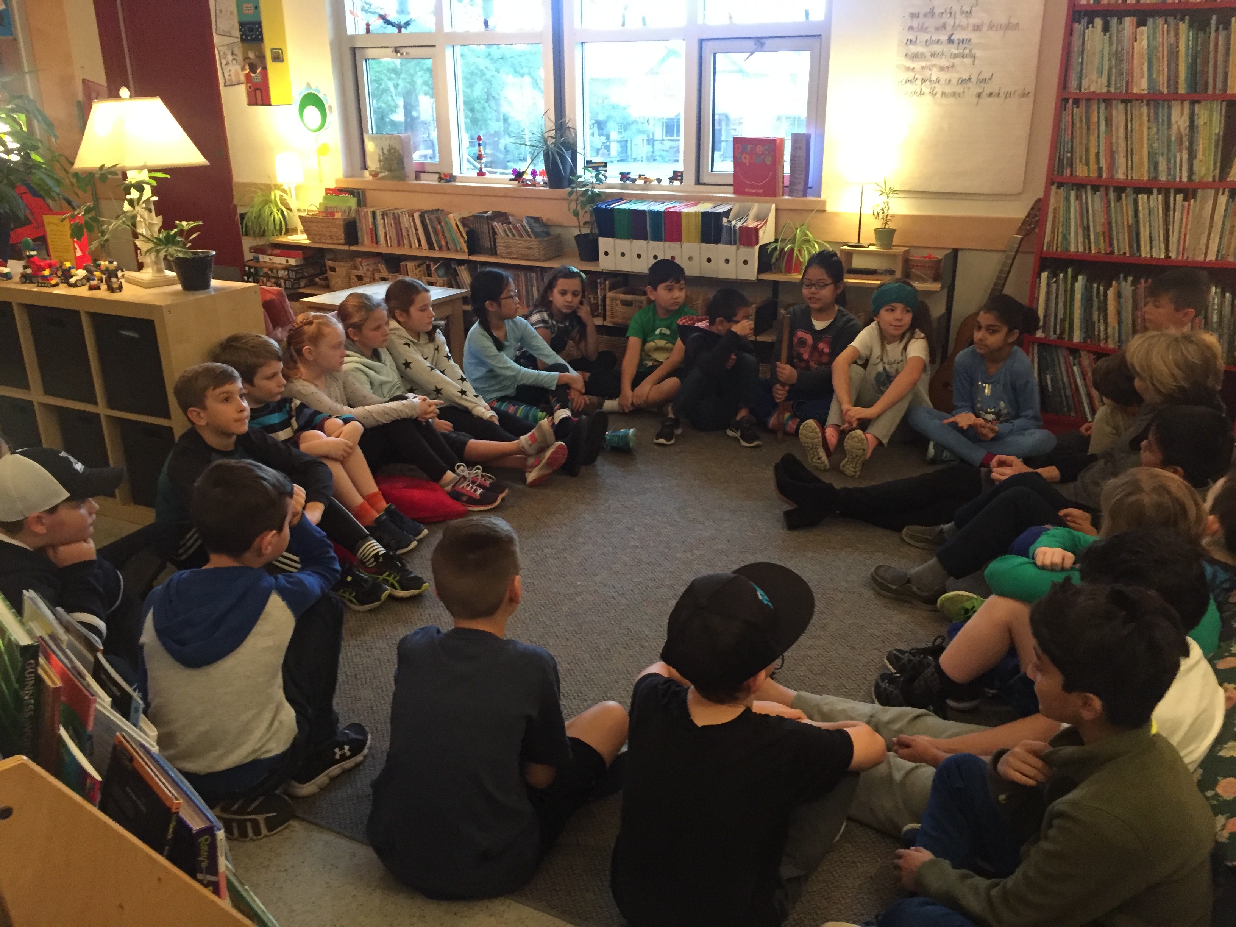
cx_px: 618
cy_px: 464
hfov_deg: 61.7
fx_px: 1035
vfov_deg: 48.2
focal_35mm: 29
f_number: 2.2
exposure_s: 1/15
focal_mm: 4.15
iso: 250
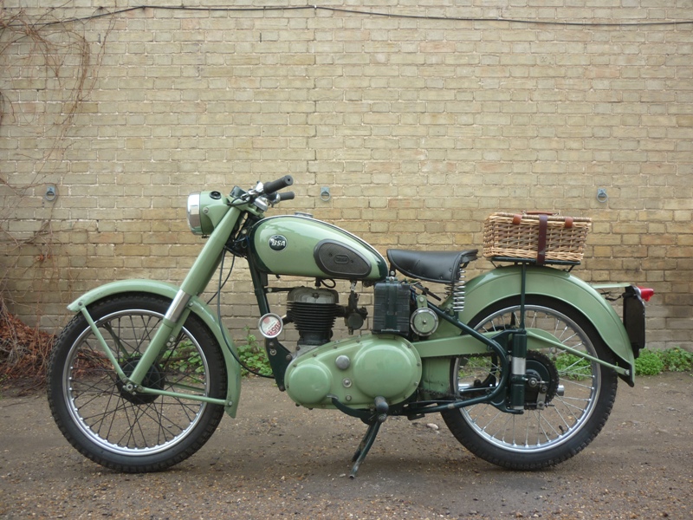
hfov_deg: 55.4
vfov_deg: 42.9
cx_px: 346
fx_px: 661
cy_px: 260
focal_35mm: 33
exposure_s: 1/80
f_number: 2.8
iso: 80
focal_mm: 5.5
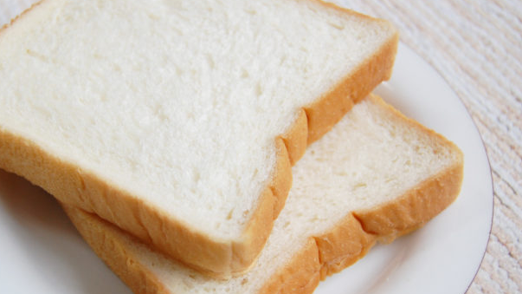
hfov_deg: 37.0
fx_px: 775
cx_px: 195
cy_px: 188
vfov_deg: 21.4
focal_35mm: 56
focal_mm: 28
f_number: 4.5
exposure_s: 1/80
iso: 400
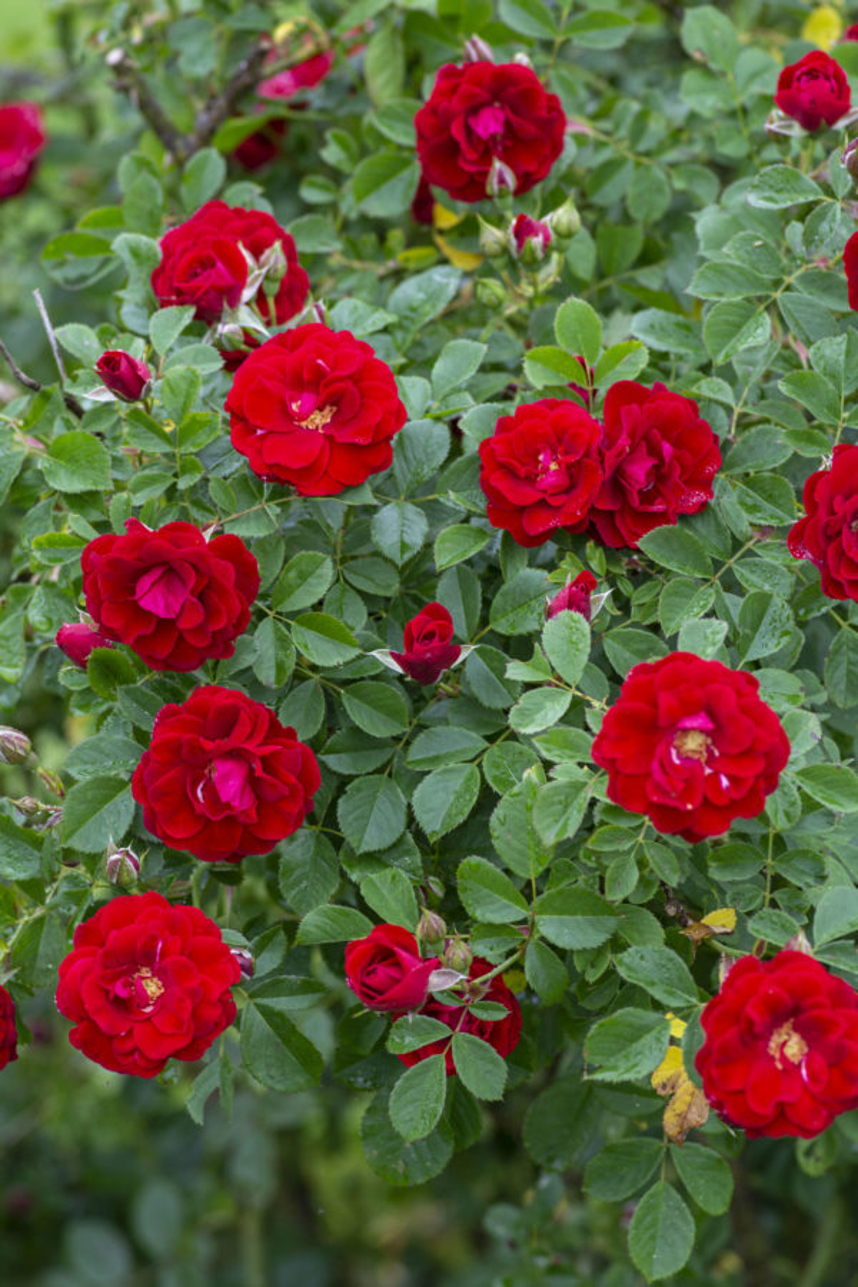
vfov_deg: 13.7
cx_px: 429
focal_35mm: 150
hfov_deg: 9.1
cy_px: 644
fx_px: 5362
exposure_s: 1/400
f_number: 5.6
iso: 250
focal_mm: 100
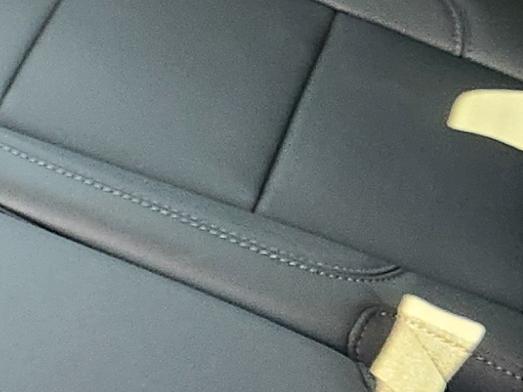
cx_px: -488
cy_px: 566
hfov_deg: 12.0
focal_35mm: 149
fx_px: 2252
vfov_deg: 9.7
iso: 200
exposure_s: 1/120
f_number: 1.8
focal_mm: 5.4
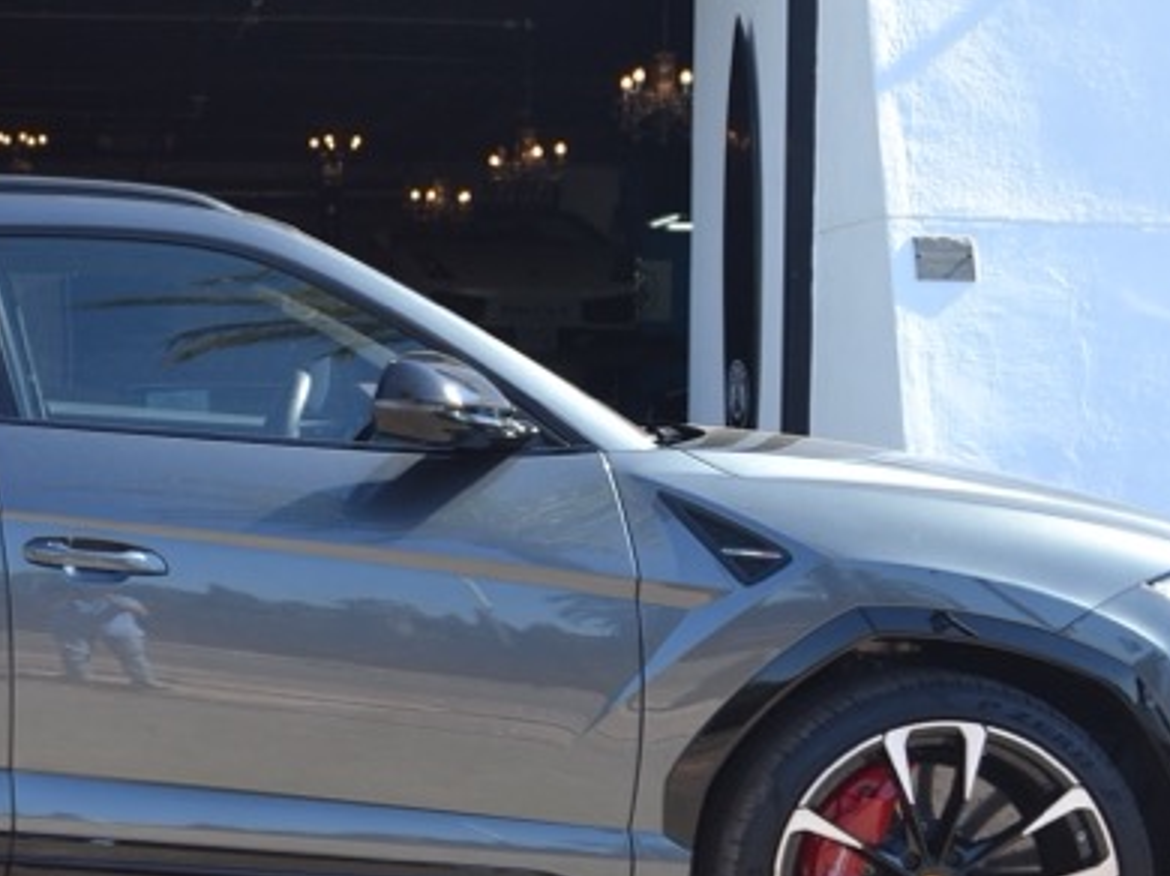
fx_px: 2673
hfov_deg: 23.9
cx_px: 69
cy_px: 444
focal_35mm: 79
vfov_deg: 18.6
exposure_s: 1/125
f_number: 5.6
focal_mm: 23
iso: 110
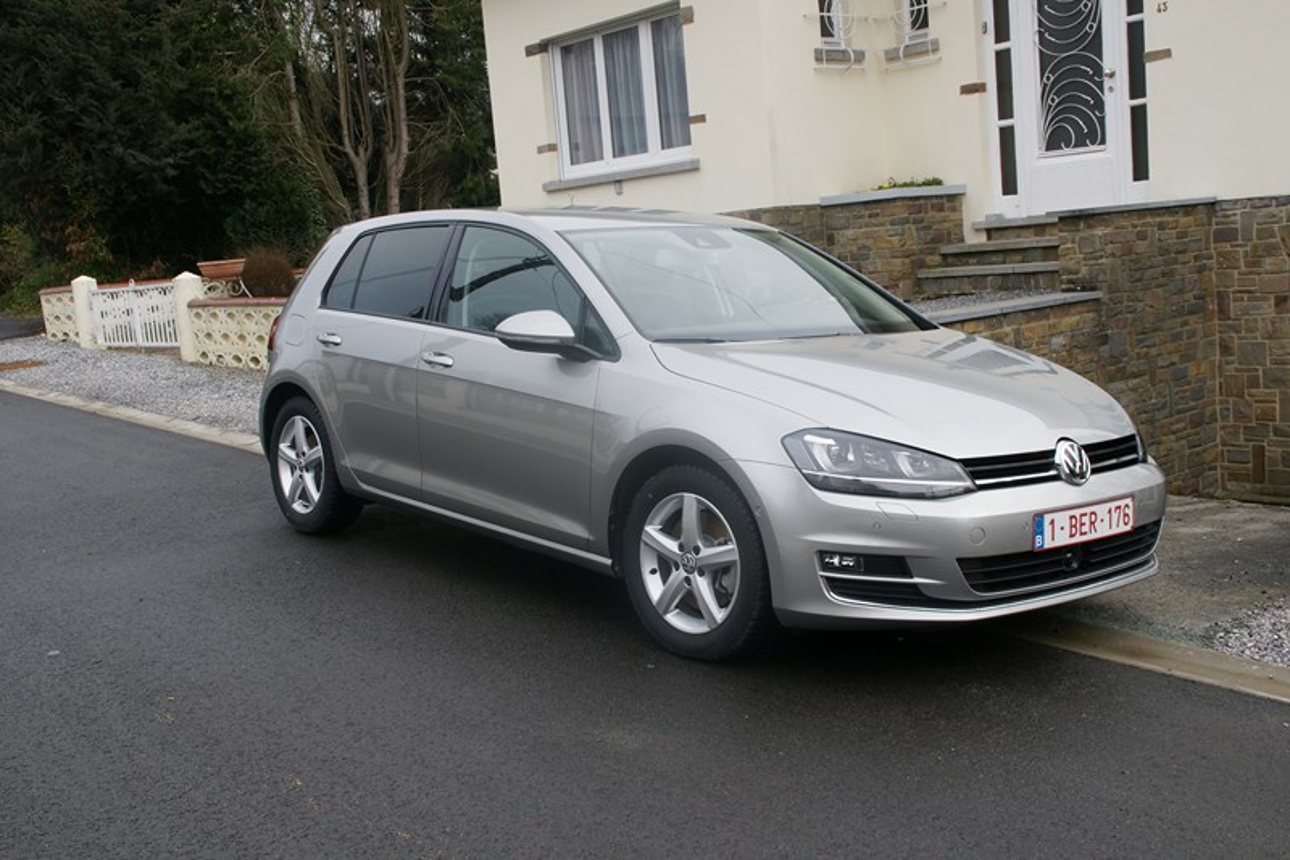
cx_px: 645
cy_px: 430
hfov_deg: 49.6
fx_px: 1397
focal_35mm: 39
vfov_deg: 34.2
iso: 200
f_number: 11
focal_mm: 26
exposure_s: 1/125
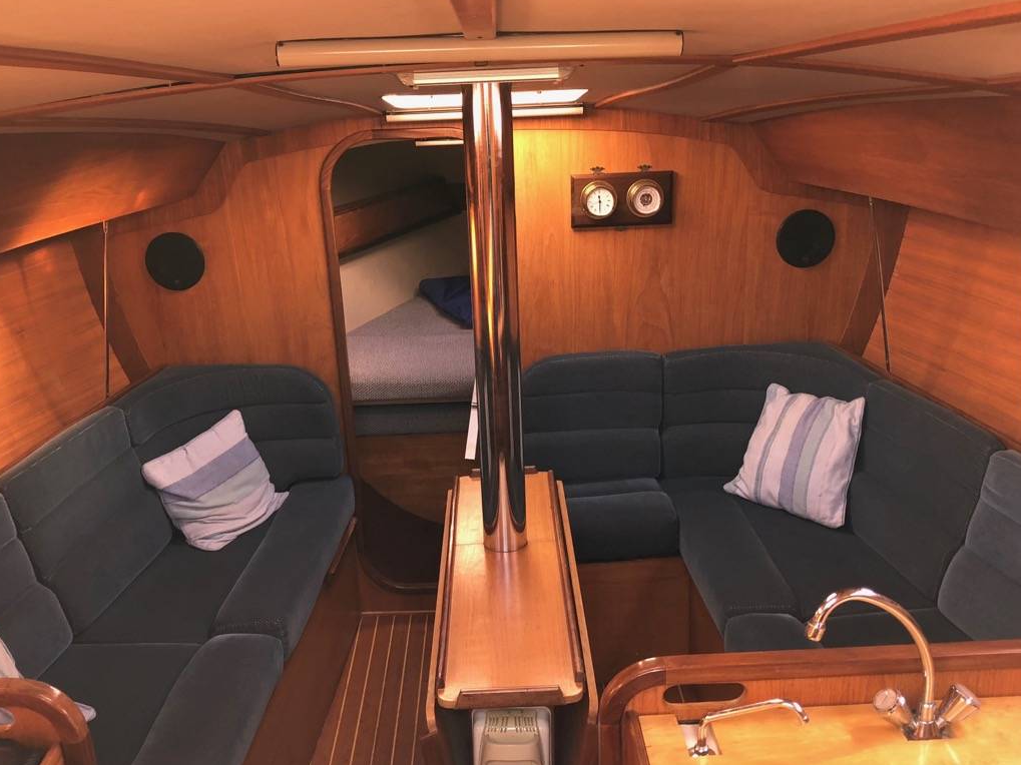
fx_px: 1091
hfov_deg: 50.1
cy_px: 448
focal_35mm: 37
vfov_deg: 38.5
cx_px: 526
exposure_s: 1/17
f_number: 1.8
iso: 40
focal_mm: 3.99
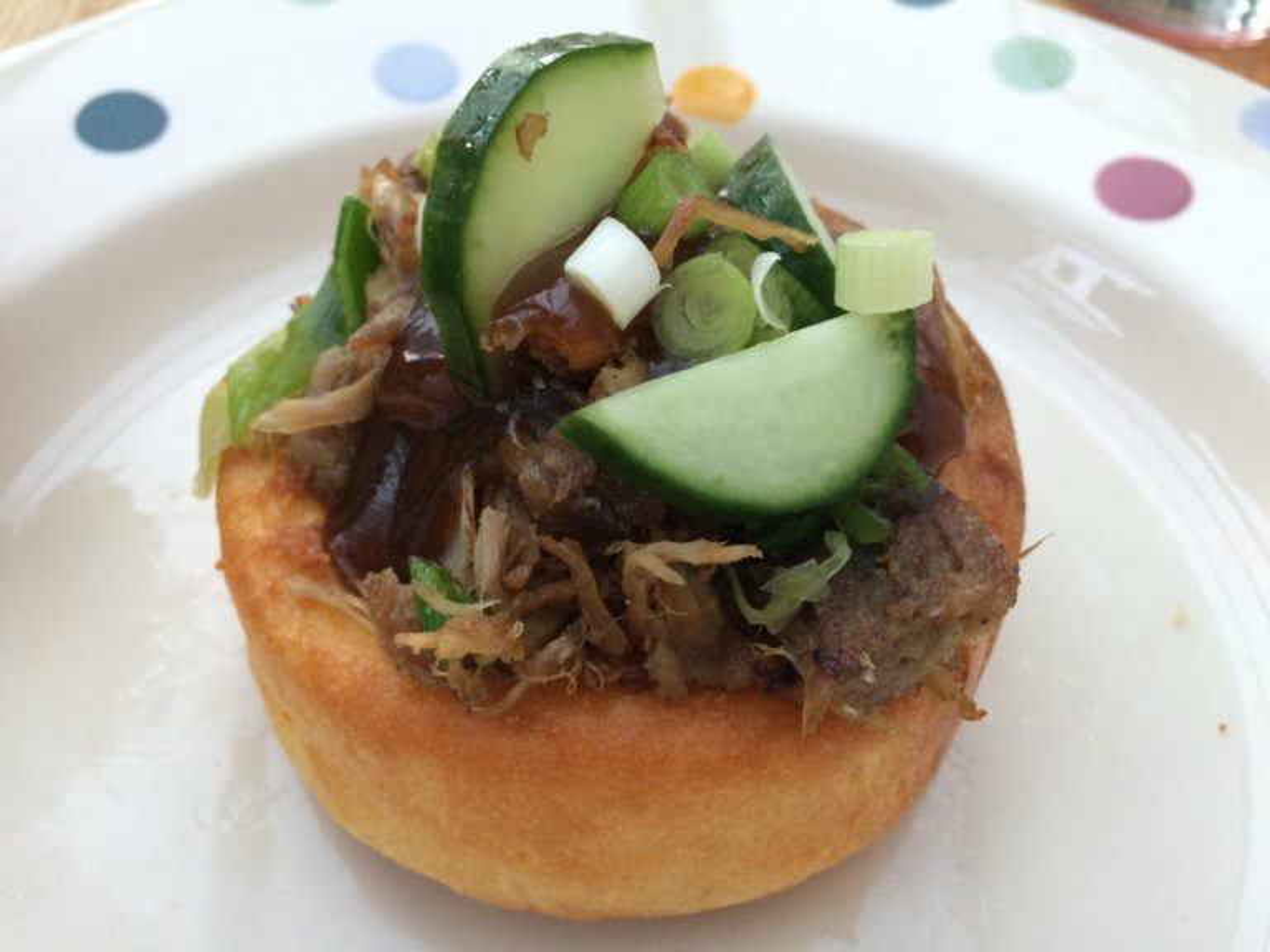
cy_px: 476
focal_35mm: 29
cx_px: 635
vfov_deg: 48.2
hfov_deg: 61.7
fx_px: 1064
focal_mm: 4.15
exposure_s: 1/33
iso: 200
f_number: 2.2
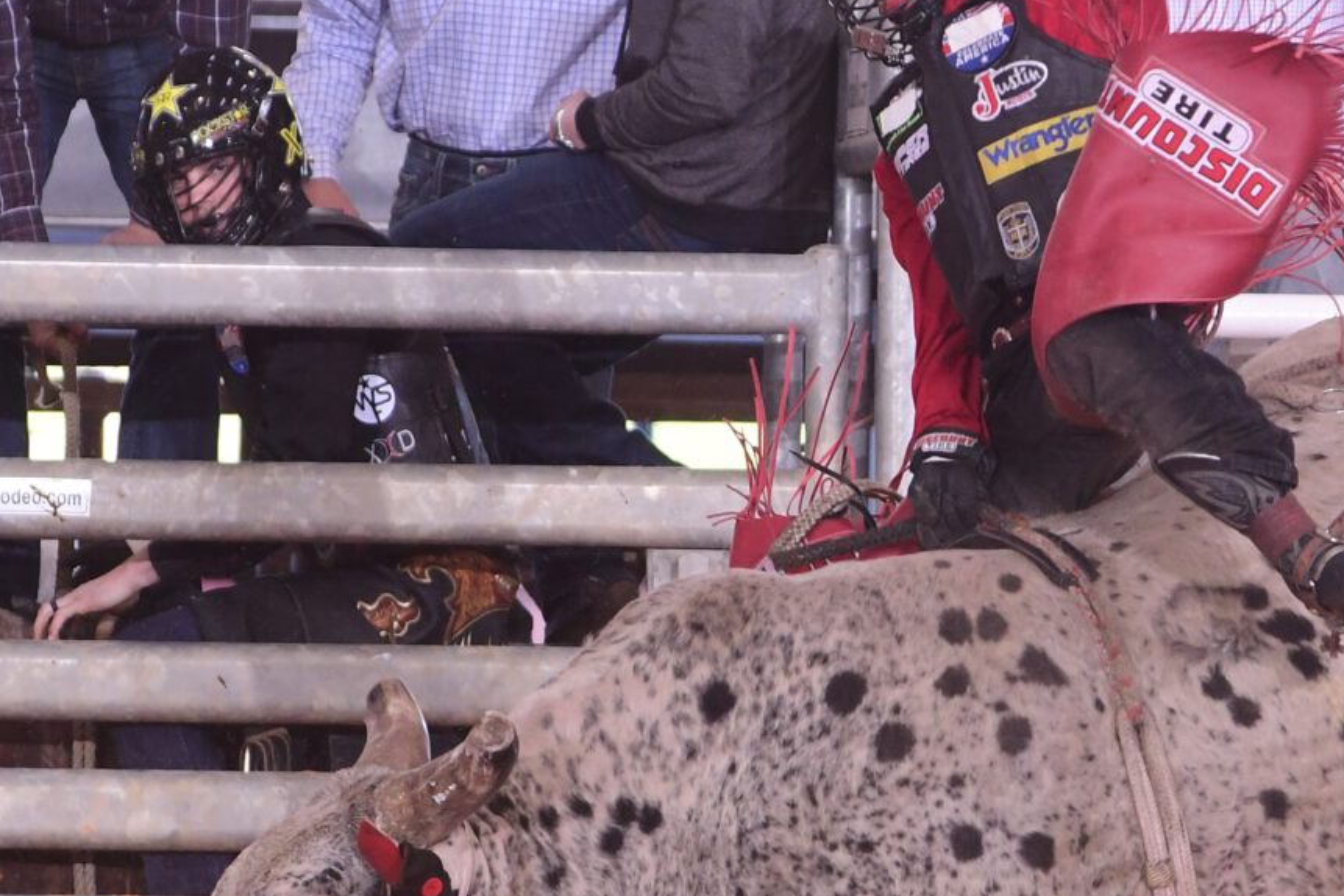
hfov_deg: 3.3
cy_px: 524
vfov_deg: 2.2
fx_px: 23301
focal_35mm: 624
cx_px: 949
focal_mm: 175
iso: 1000
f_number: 5
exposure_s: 1/320
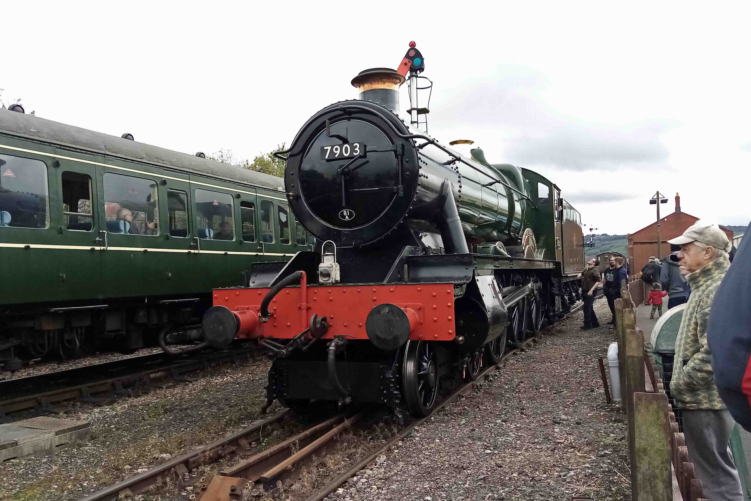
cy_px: 258
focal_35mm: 29
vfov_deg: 45.0
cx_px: 350
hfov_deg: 63.6
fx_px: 605
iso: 104
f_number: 1.8
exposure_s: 1/274
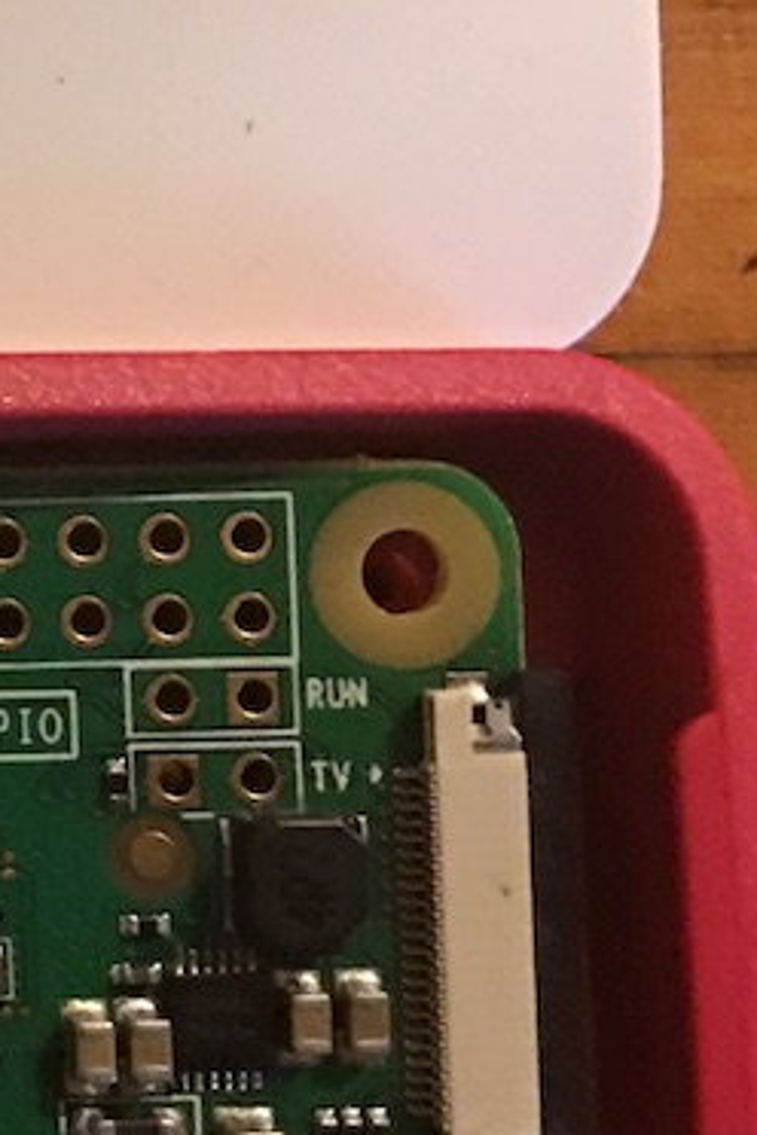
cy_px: 323
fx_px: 3406
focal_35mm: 108
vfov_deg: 18.8
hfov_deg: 11.1
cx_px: -905
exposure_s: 1/4
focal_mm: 4.15
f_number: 2.2
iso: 64
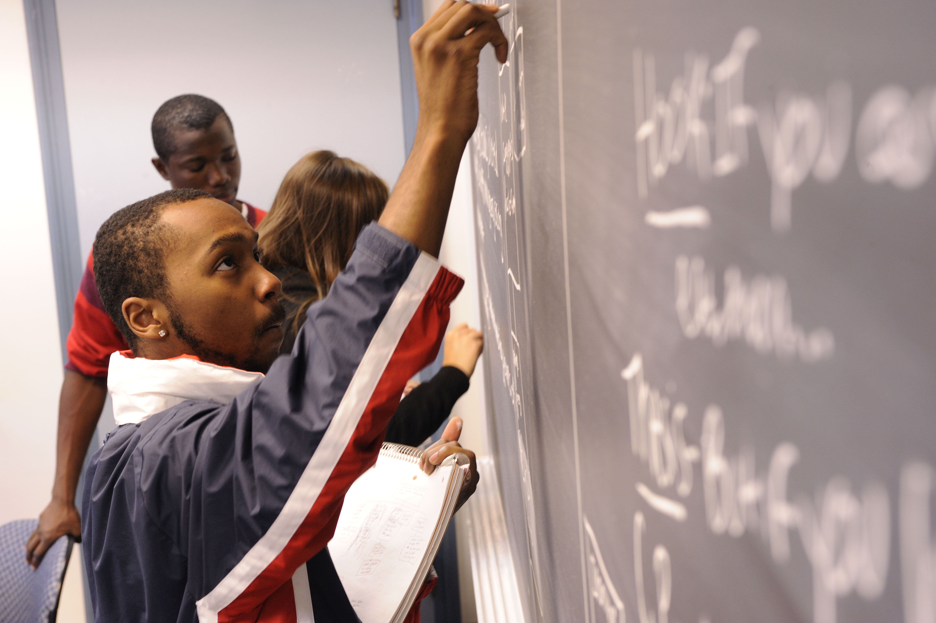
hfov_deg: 28.9
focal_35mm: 70
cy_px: 312
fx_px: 1819
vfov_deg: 19.4
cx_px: 468
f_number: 10
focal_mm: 70
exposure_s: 1/13
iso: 1250
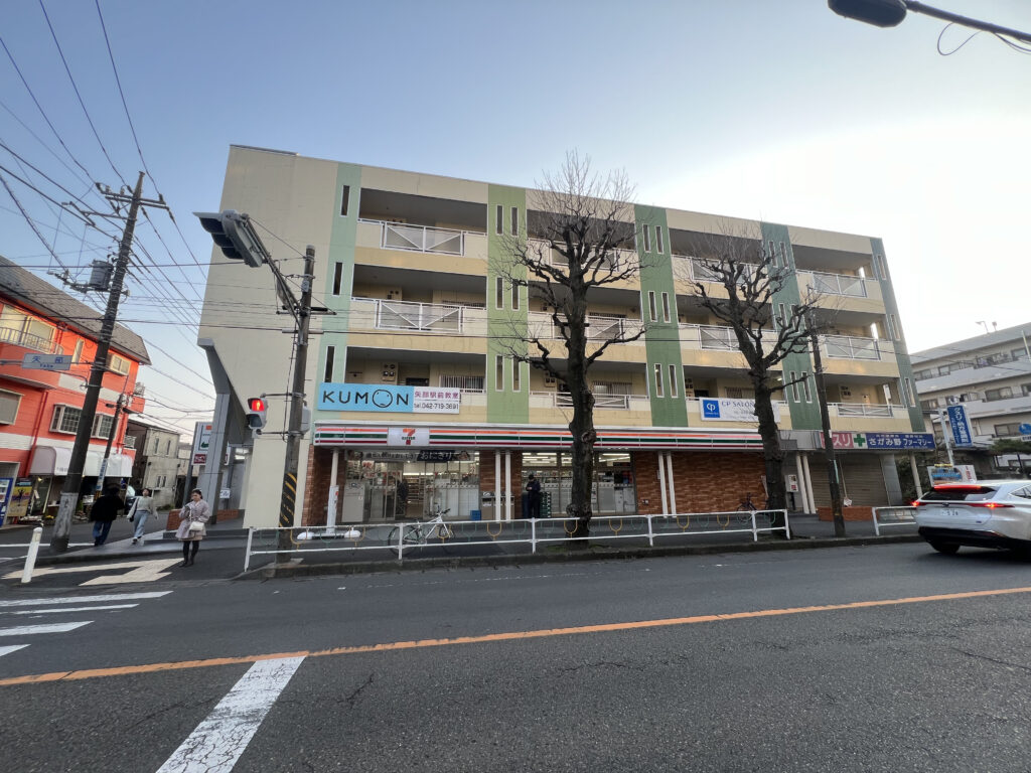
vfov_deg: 89.9
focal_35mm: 13
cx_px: 516
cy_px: 386
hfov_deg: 106.2
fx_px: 387
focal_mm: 1.57
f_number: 1.8
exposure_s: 1/99
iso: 32
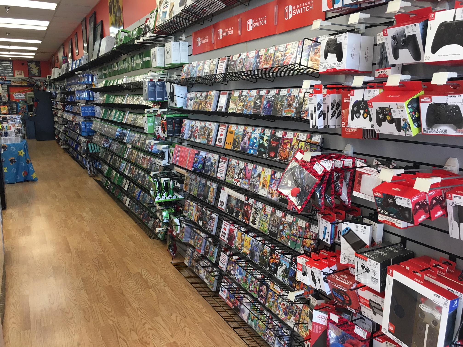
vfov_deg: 48.2
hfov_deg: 61.7
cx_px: 232
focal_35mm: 29
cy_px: 174
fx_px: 388
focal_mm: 4.15
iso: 32
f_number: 2.2
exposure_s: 1/30
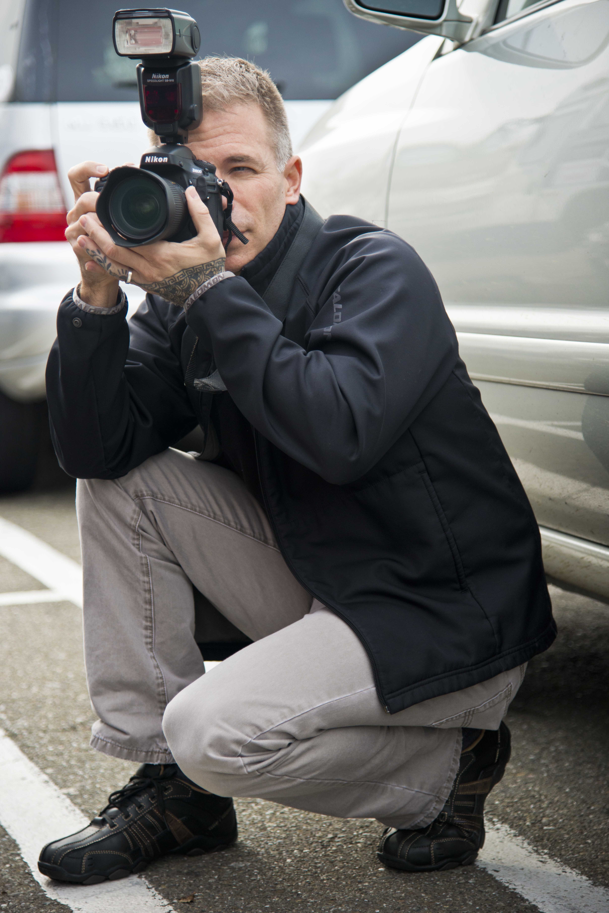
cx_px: 304
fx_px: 2333
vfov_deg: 22.1
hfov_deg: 14.9
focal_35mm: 92
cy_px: 456
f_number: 4
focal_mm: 92
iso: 800
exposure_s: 1/1000
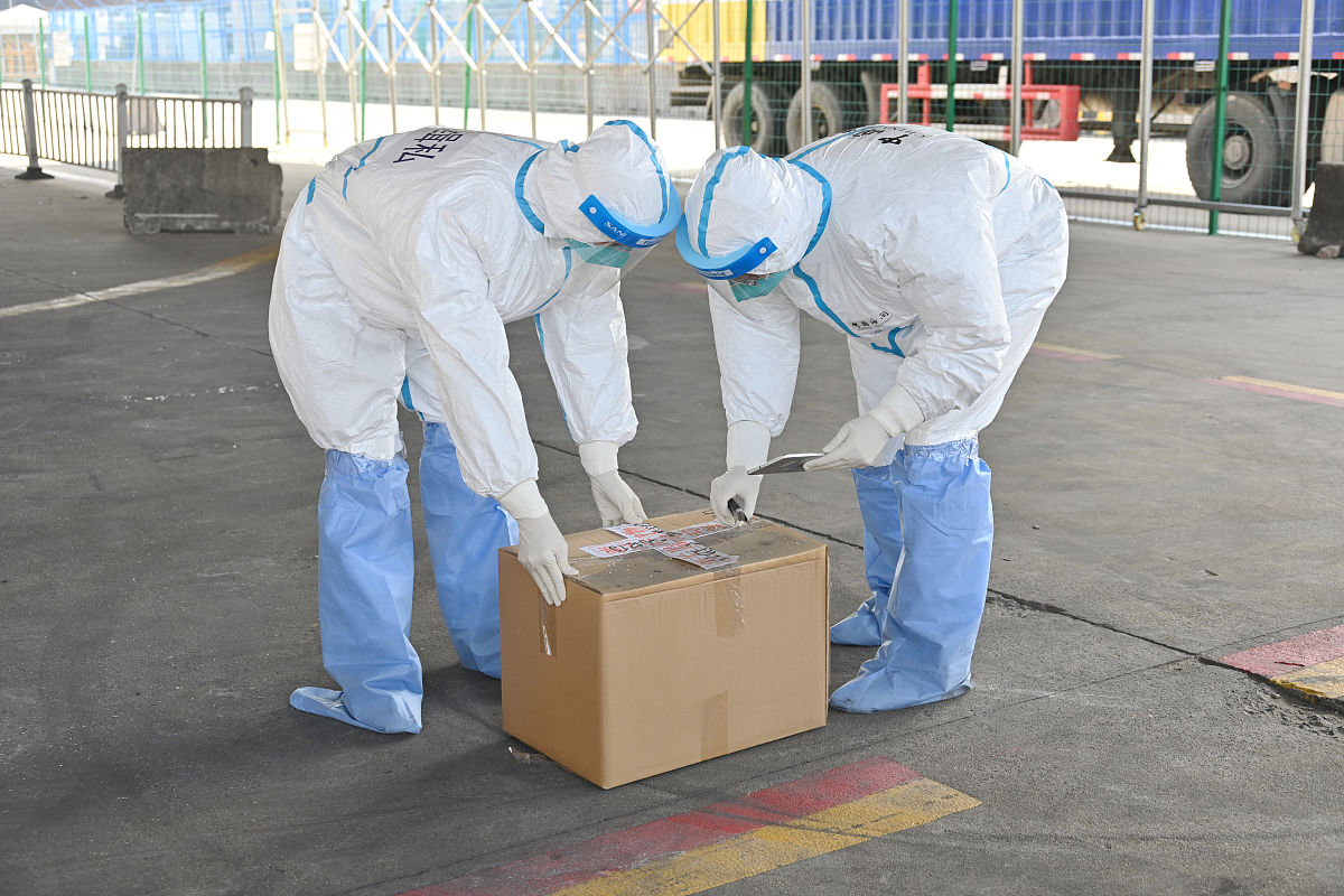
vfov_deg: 27.5
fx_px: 1829
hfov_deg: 40.3
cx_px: 672
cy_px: 448
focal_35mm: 49
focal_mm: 49
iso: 200
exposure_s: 1/125
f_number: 5.6
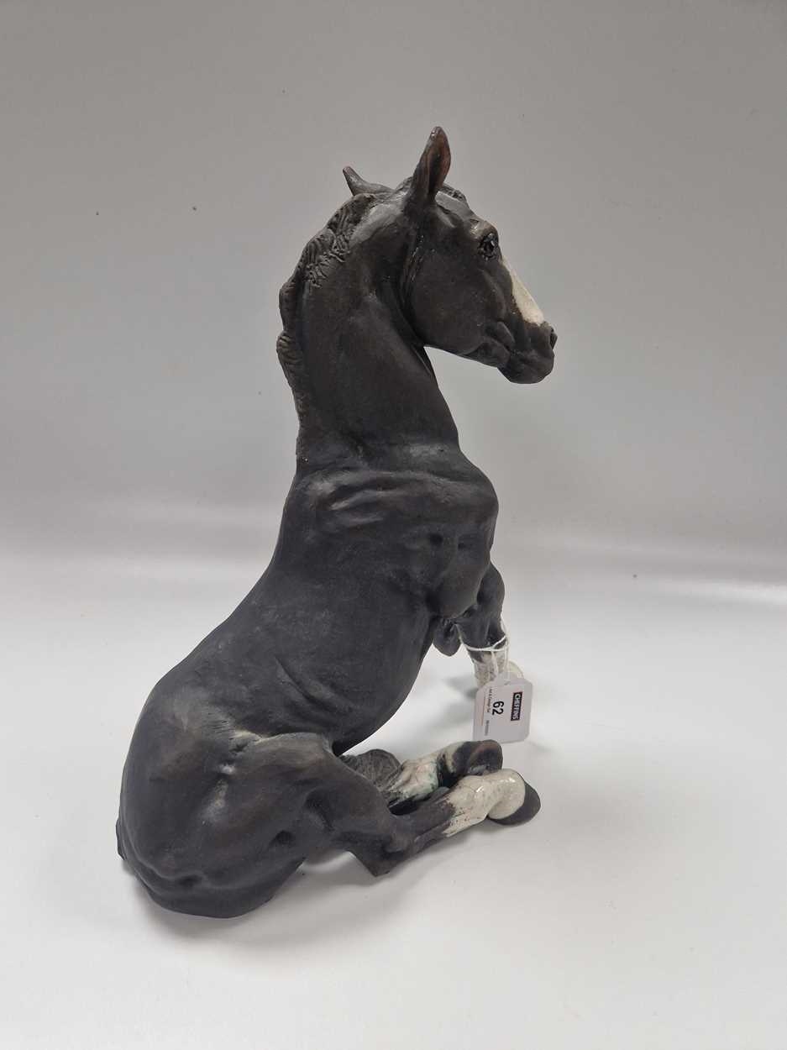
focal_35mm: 23
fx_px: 697
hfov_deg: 58.9
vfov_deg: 73.9
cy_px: 525
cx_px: 394
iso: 125
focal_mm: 5.4
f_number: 1.8
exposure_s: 1/180
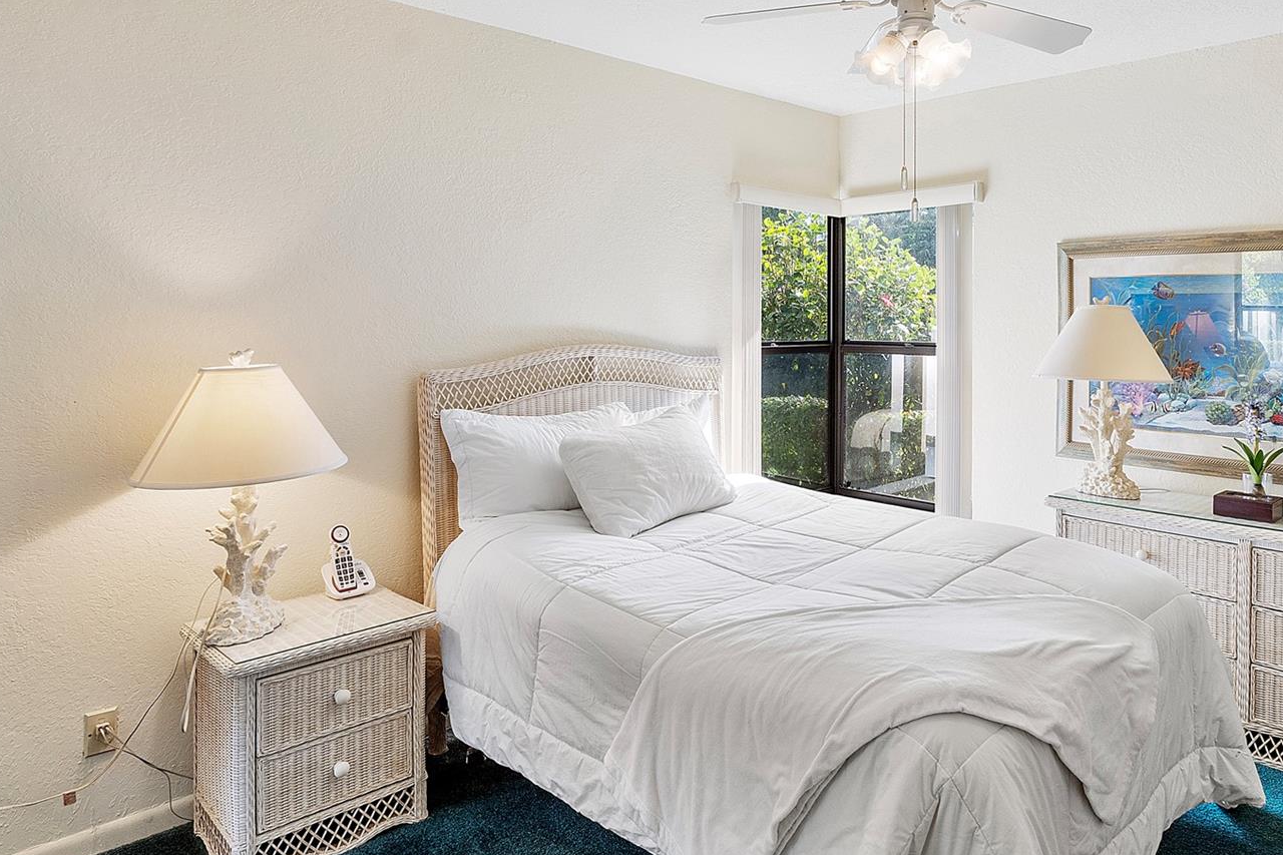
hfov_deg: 72.9
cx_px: 772
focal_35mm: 24
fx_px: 855
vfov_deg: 52.6
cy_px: 329
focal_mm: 10
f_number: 11
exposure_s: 1/10
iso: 160
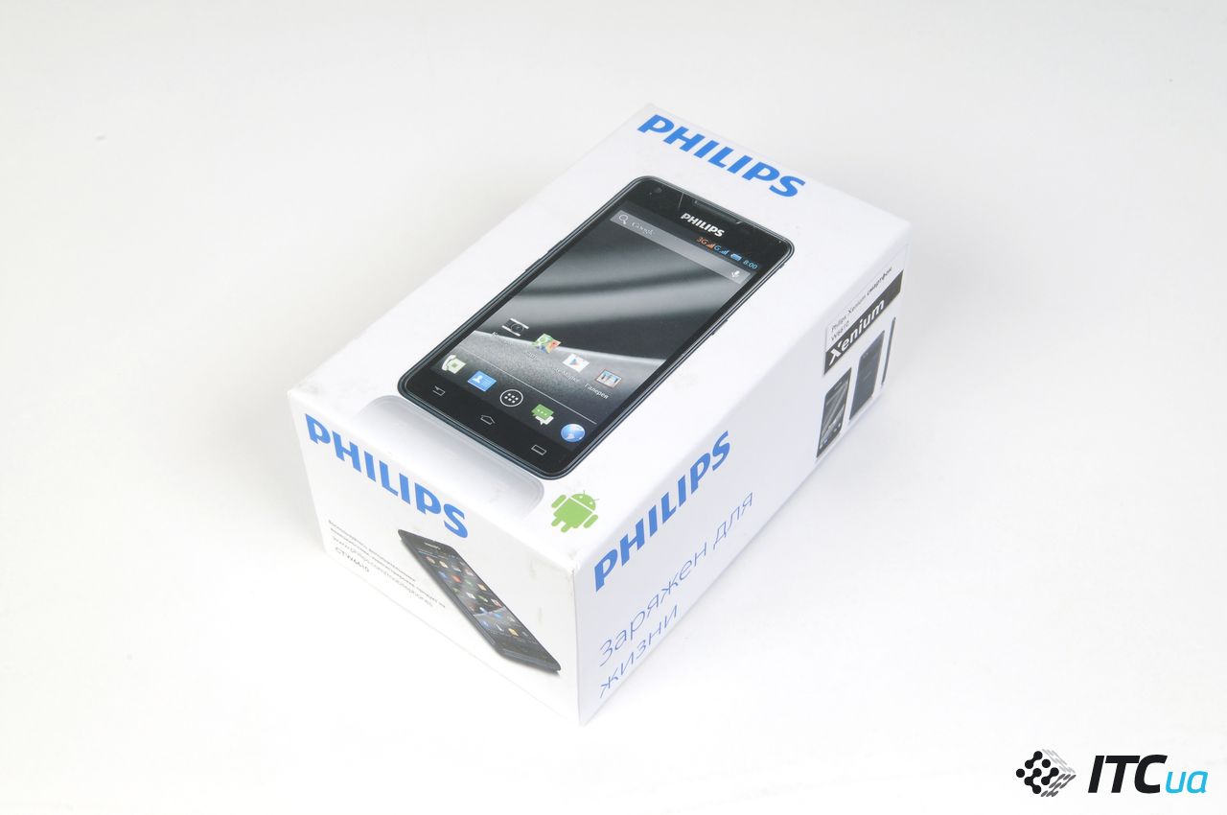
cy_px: 408
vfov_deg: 28.9
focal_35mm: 46
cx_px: 614
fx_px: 1583
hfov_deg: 42.4
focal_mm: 31
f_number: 20
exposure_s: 1/100
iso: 200
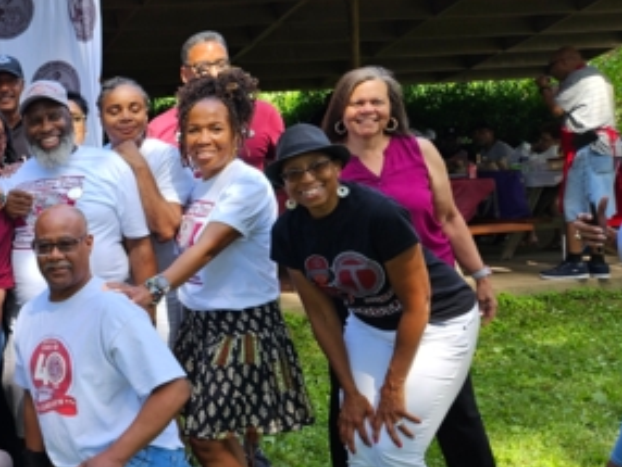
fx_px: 935
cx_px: -61
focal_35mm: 52
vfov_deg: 28.1
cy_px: 240
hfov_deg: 32.4
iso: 25
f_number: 1.8
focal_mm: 5.4
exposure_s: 1/209
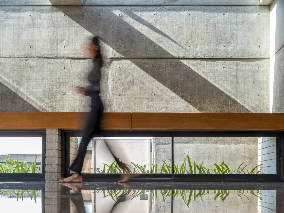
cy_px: 106
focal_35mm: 40
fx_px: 328
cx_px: 142
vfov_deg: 36.0
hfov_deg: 46.8
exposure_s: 1/9
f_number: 11
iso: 100
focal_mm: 50
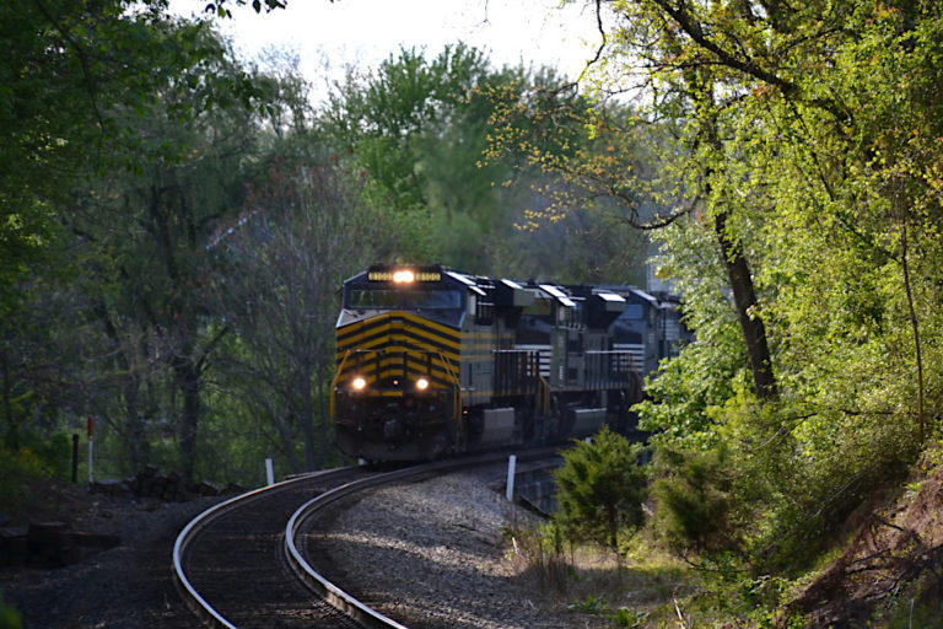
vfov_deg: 6.5
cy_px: 314
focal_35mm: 210
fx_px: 5500
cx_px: 472
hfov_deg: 9.8
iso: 450
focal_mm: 140
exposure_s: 1/640
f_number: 5.6
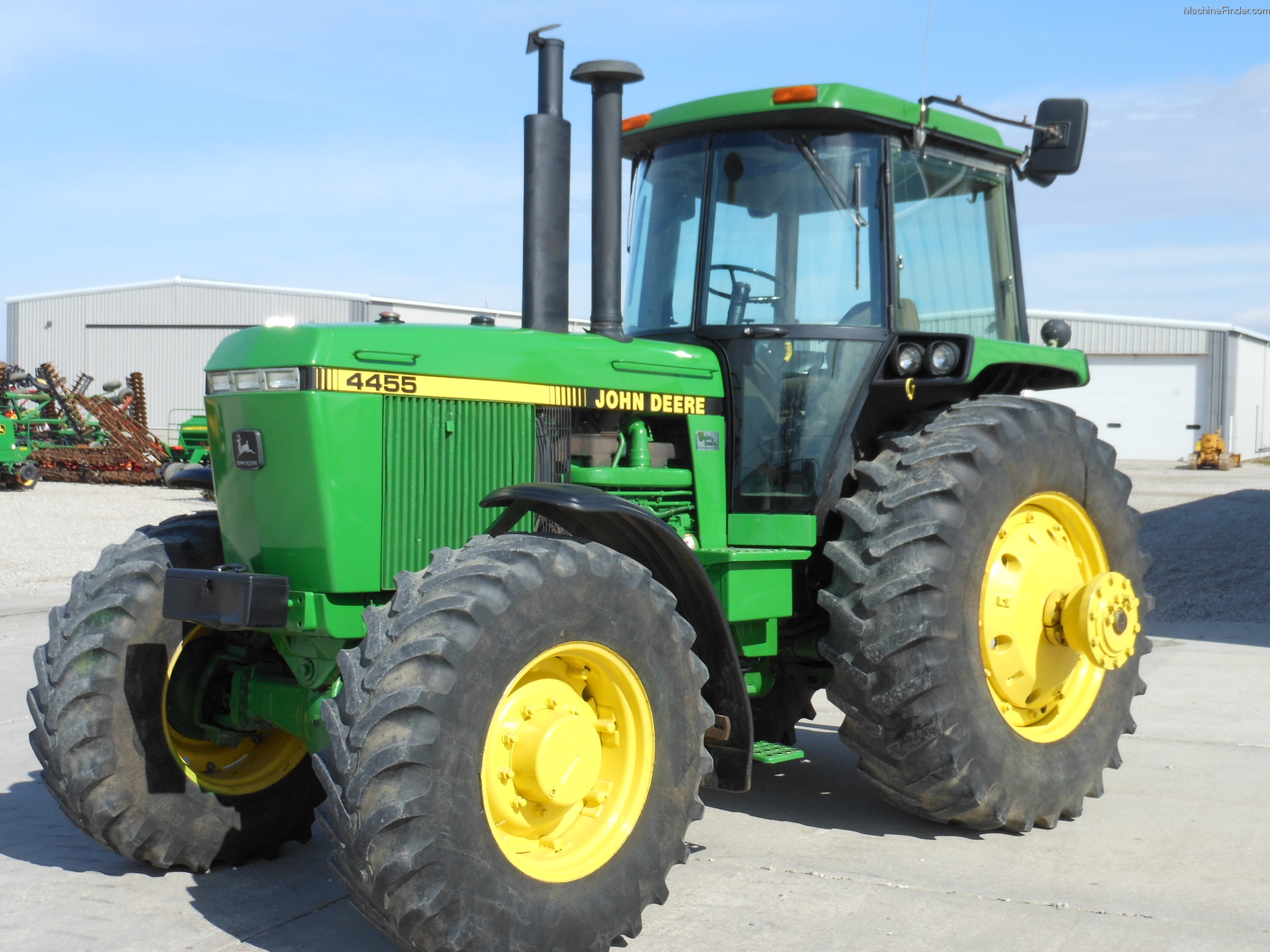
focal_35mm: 45
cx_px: 635
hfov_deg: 42.1
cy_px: 476
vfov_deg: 32.2
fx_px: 1651
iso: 80
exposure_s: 1/400
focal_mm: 8.1
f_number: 13
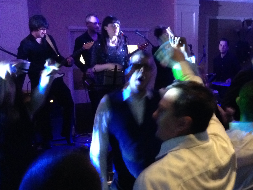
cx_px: 196
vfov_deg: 24.7
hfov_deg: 32.0
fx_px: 431
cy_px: 126
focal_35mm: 59
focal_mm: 4.12
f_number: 2.4
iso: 640
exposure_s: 1/15
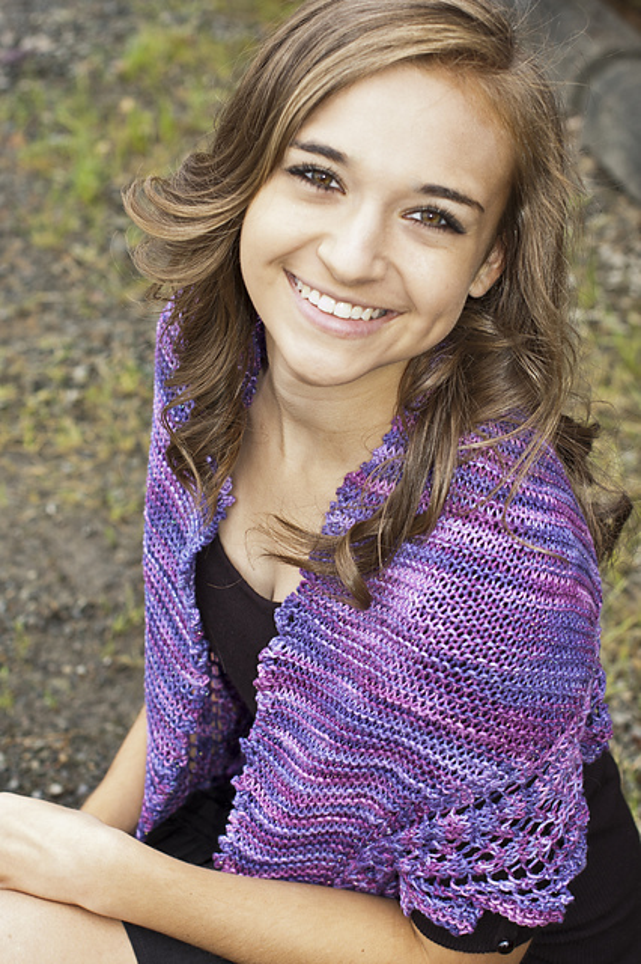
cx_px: 320
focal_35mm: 75
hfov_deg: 18.2
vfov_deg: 27.0
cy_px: 482
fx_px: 2005
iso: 200
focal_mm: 50
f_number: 5
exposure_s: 1/200
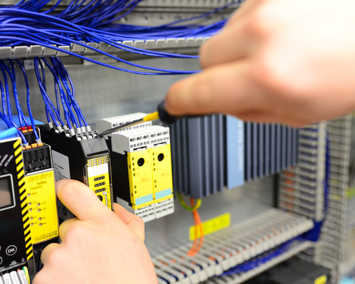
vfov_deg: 37.3
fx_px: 420
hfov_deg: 45.8
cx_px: 177
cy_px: 141
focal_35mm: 40
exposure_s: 1/160
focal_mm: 35
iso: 1600
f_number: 3.2
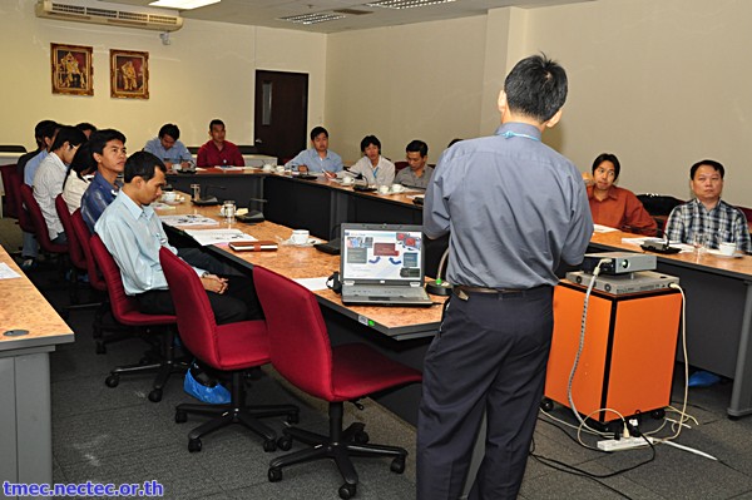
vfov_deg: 36.8
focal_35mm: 36
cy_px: 250
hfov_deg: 53.2
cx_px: 376
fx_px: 751
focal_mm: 24
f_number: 5.6
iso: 800
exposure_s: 1/60
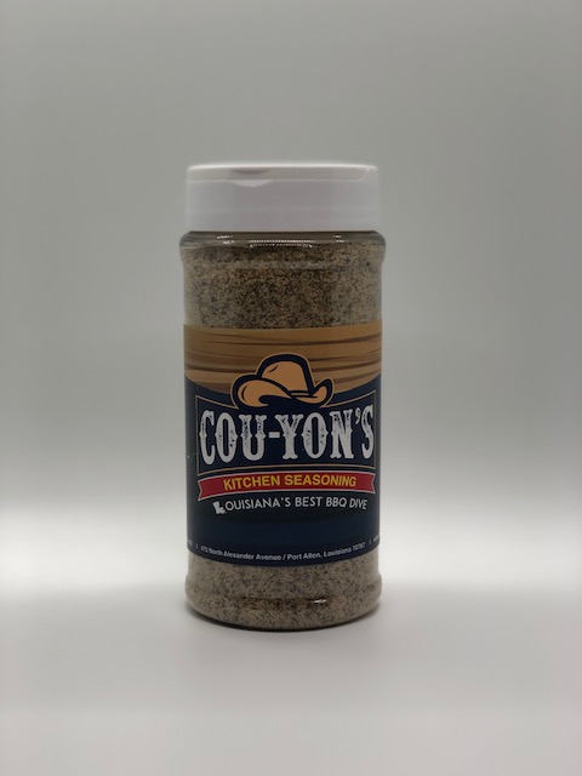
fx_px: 1278
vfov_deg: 33.8
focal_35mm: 57
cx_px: 291
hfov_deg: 25.7
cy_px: 388
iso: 20
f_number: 2.8
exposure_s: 1/30
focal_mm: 6.6
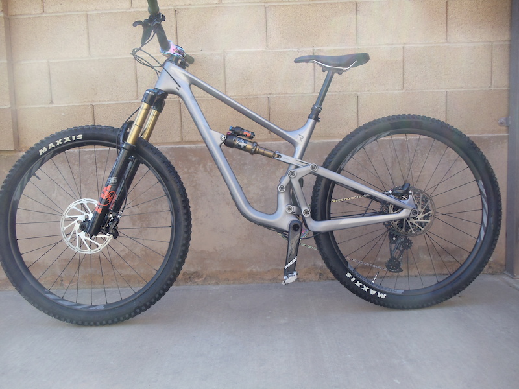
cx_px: 260
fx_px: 660
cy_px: 194
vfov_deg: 32.9
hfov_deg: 42.9
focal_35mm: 44
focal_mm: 6
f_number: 3.5
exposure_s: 1/125
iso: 100
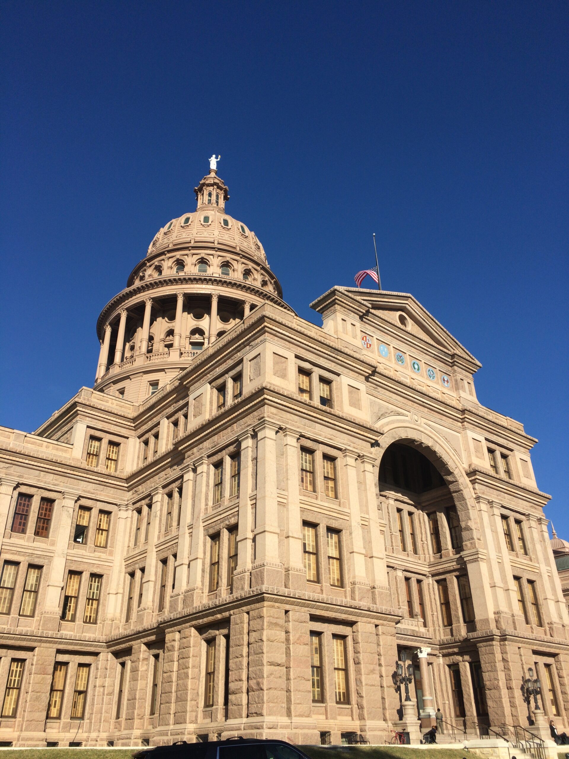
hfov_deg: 48.2
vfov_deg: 61.7
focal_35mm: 29
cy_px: 380
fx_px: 636
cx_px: 284
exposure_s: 1/1603
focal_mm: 4.15
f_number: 2.2
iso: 25
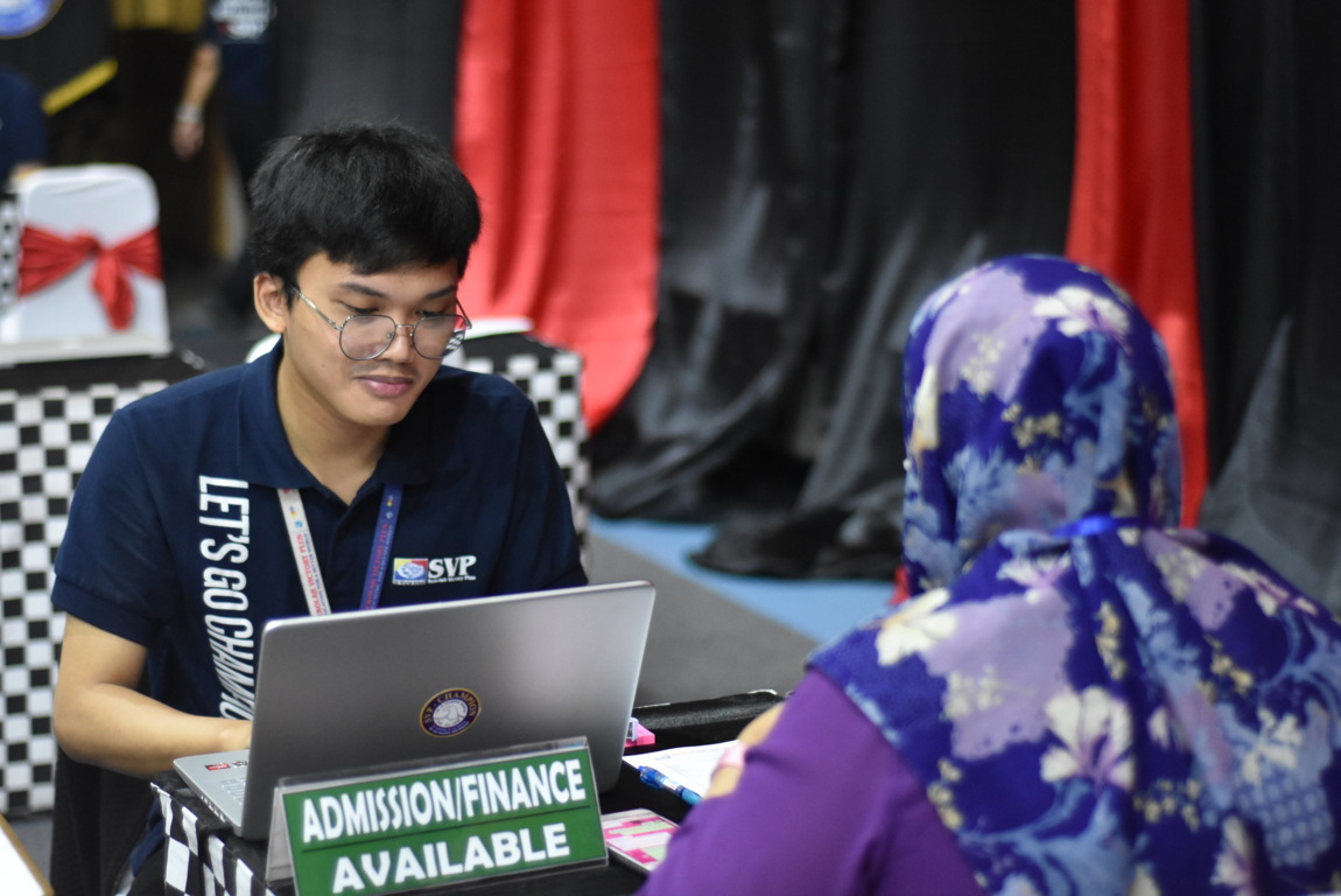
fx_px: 2795
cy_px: 448
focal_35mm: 75
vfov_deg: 18.2
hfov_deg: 27.0
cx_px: 670
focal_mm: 50
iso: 2500
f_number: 1.8
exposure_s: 1/160
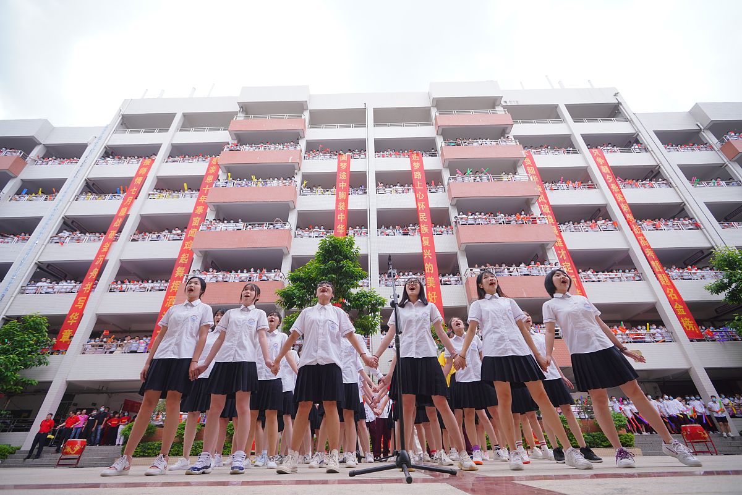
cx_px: 371
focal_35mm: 17
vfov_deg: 70.5
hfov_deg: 93.3
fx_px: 350
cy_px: 248
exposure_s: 1/250
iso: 200
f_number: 4
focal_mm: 17
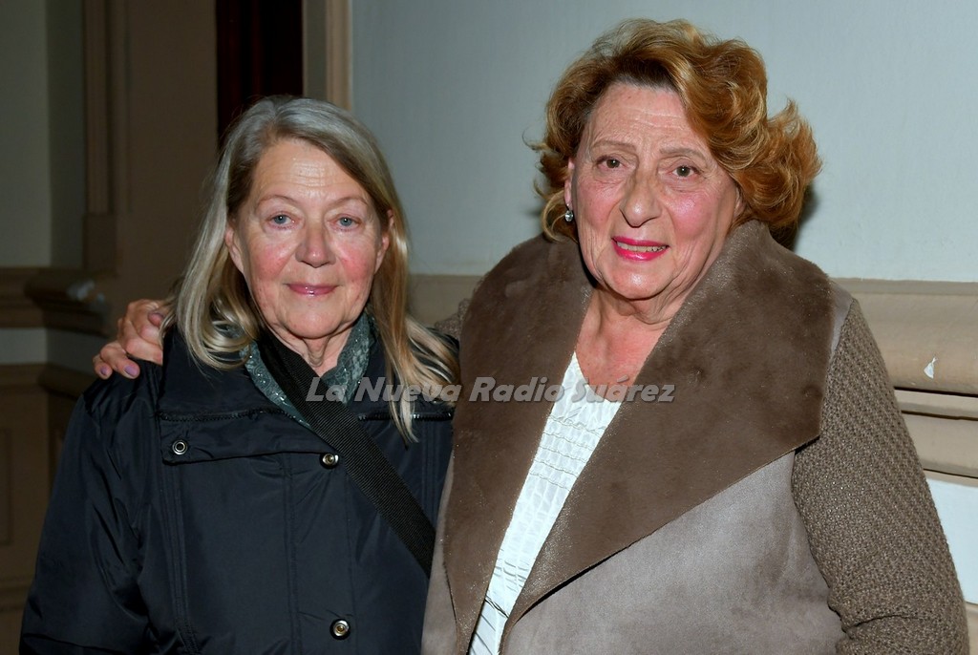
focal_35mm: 39
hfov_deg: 49.5
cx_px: 489
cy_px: 328
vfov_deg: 34.3
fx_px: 1061
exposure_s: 1/250
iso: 500
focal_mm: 26
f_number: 3.8
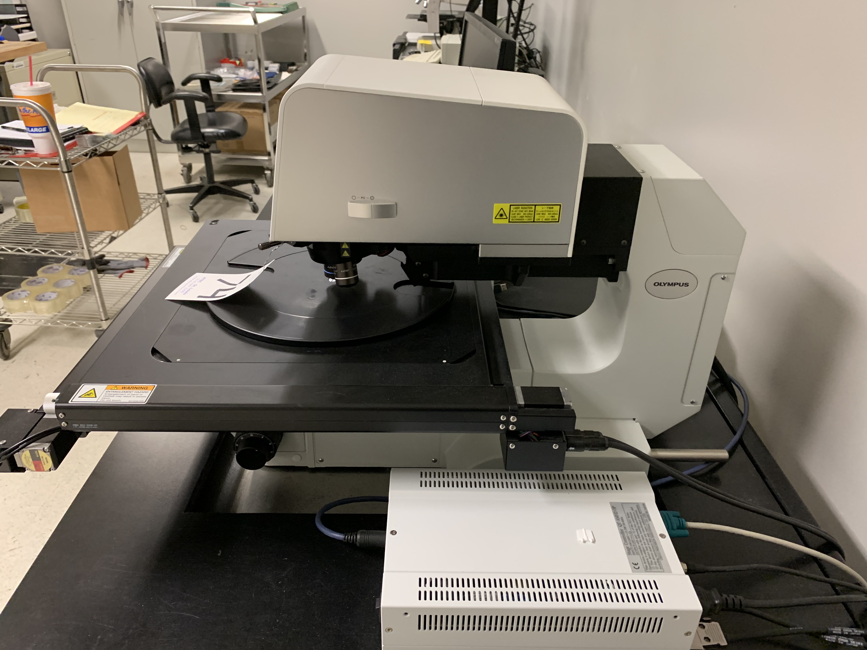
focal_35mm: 26
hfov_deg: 67.3
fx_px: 651
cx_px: 434
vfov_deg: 53.1
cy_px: 325
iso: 250
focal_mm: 4.25
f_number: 1.8
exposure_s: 1/40
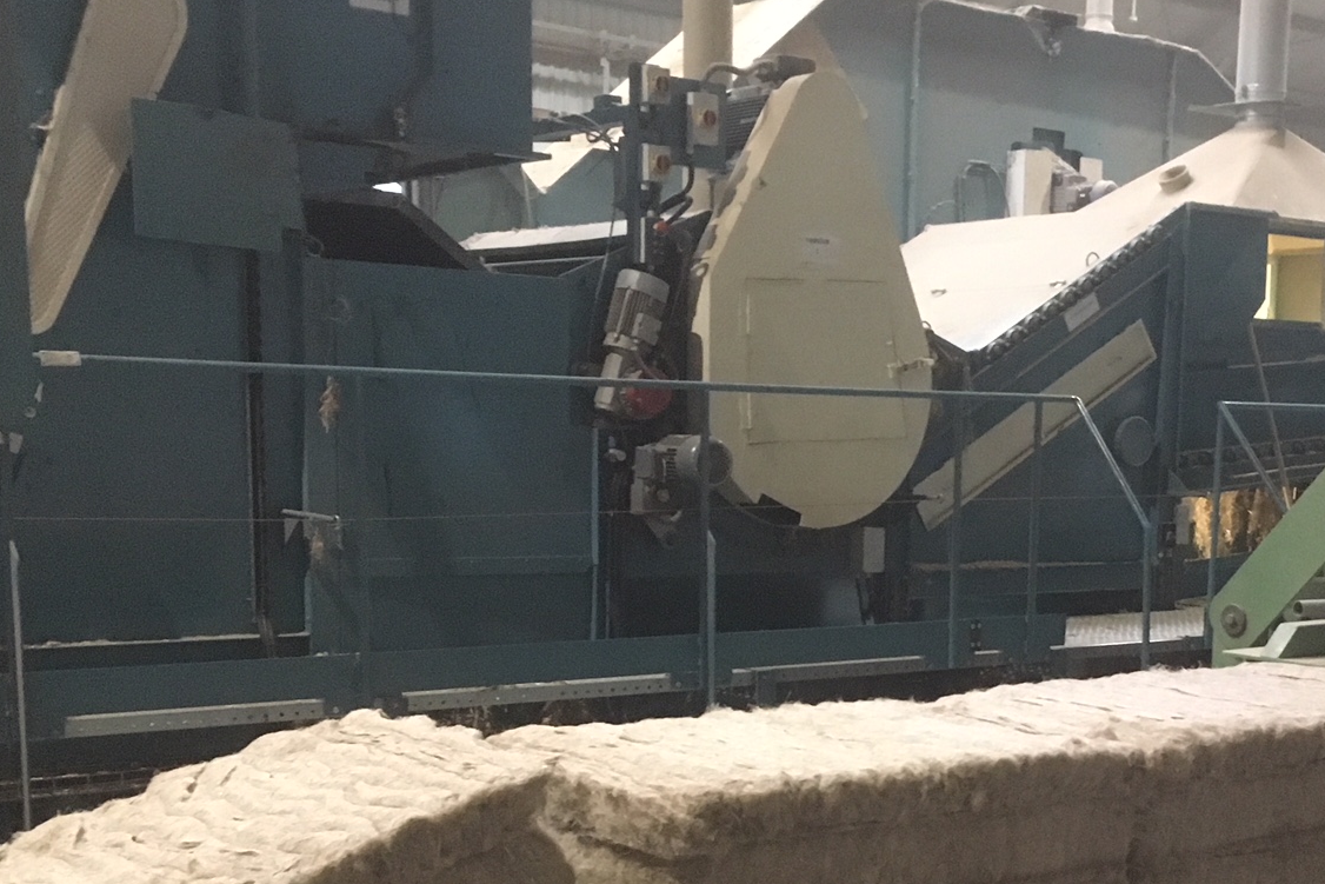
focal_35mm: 54
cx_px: 895
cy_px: 744
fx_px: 1988
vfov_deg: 24.5
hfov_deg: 36.4
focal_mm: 4.15
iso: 250
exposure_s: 1/17
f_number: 2.2
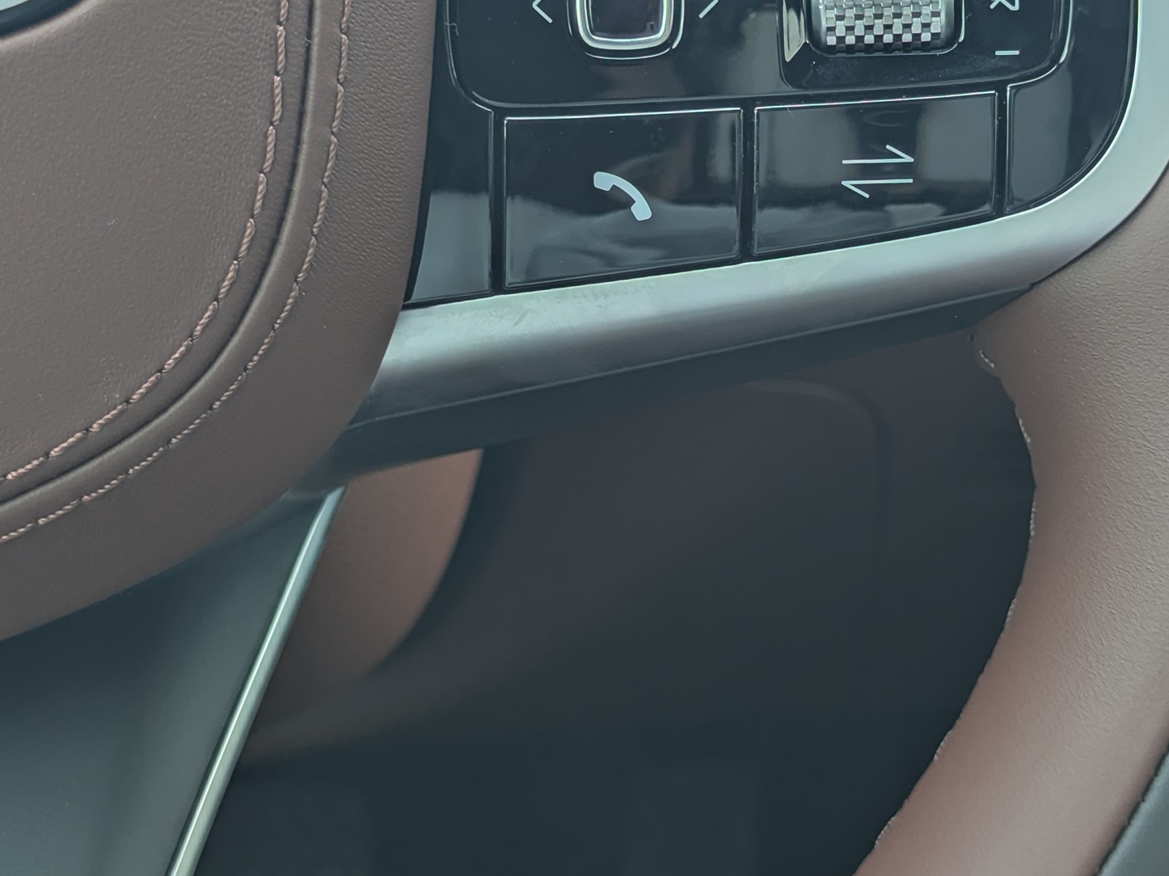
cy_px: 254
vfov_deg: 17.3
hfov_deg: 23.0
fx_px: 2870
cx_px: 652
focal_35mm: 85
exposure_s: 1/145
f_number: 1.85
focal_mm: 6.81
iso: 41
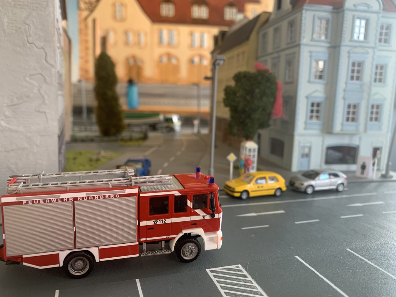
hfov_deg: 67.3
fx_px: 297
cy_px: 148
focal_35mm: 26
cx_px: 198
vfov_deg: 53.1
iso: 125
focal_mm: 4.25
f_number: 1.8
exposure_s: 1/60
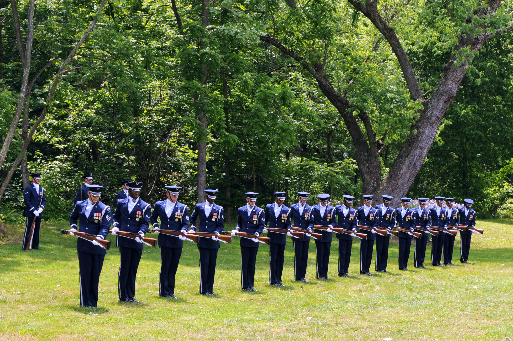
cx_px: 256
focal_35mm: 36
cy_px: 170
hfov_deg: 53.2
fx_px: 512
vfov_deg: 36.8
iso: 200
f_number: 9
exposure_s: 1/125
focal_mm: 24
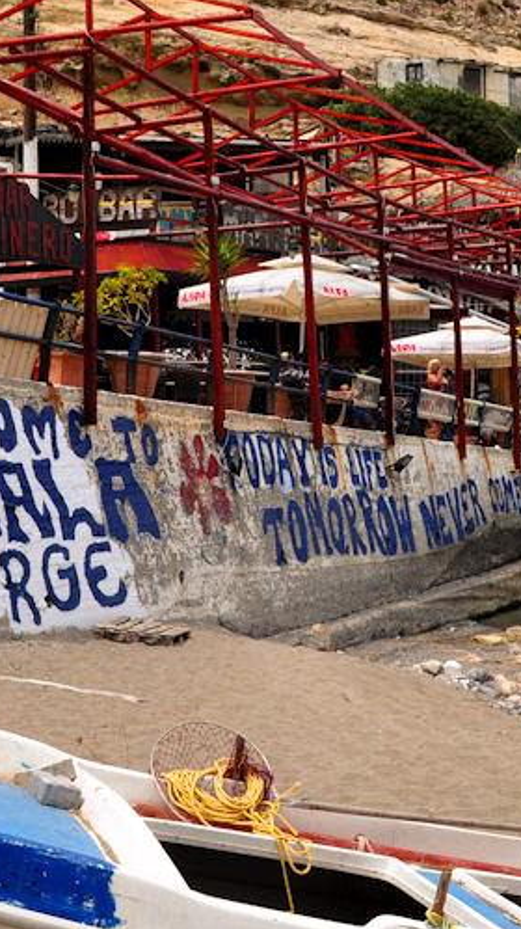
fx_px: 1673
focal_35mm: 68
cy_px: 517
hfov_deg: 17.7
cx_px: 292
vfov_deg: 31.0
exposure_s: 1/320
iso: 200
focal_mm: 18
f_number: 11
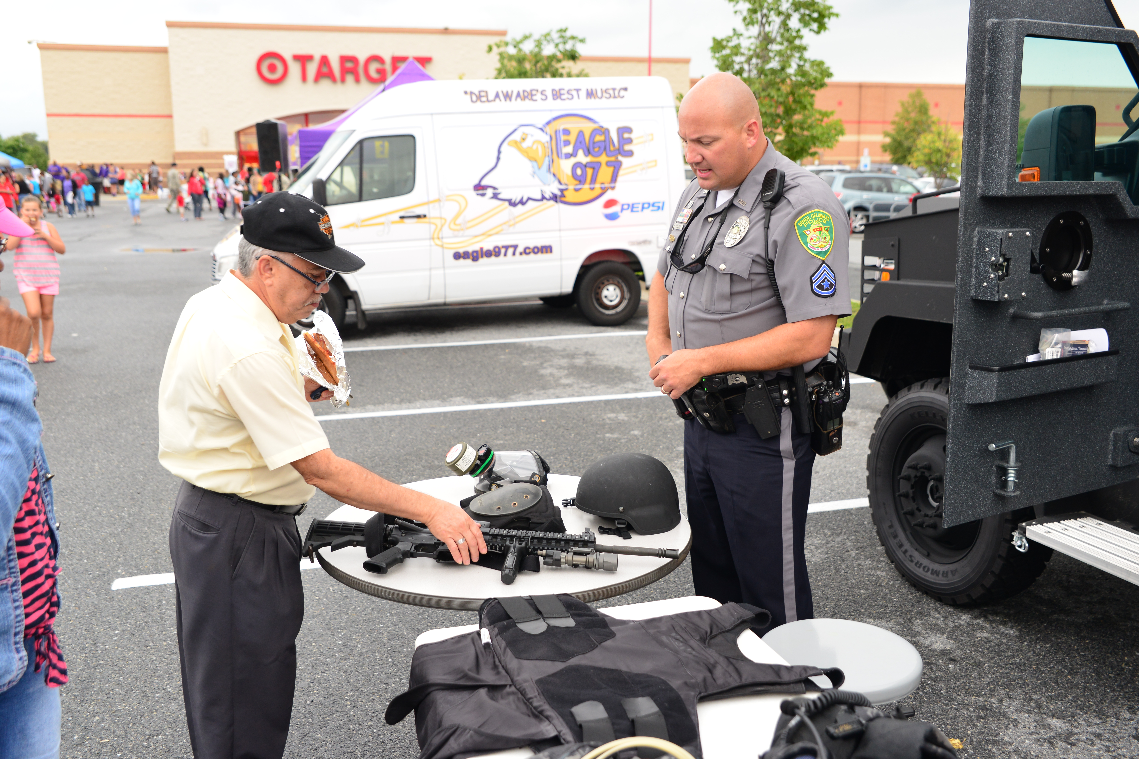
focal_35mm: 35
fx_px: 1107
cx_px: 570
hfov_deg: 54.4
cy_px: 380
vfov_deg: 37.9
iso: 800
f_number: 5
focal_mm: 35
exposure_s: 1/100
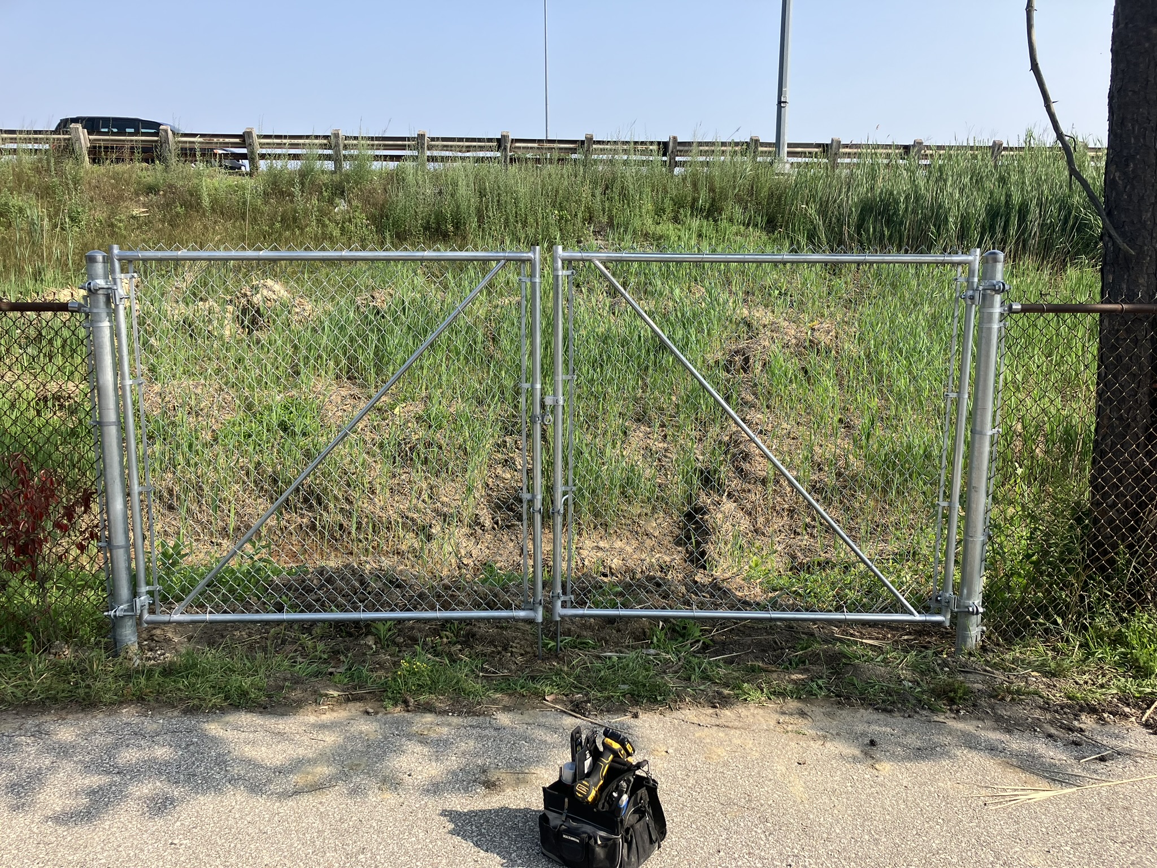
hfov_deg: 63.4
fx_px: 936
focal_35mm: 28
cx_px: 578
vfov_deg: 49.7
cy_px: 434
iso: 32
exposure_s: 1/1245
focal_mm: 3.99
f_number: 1.8
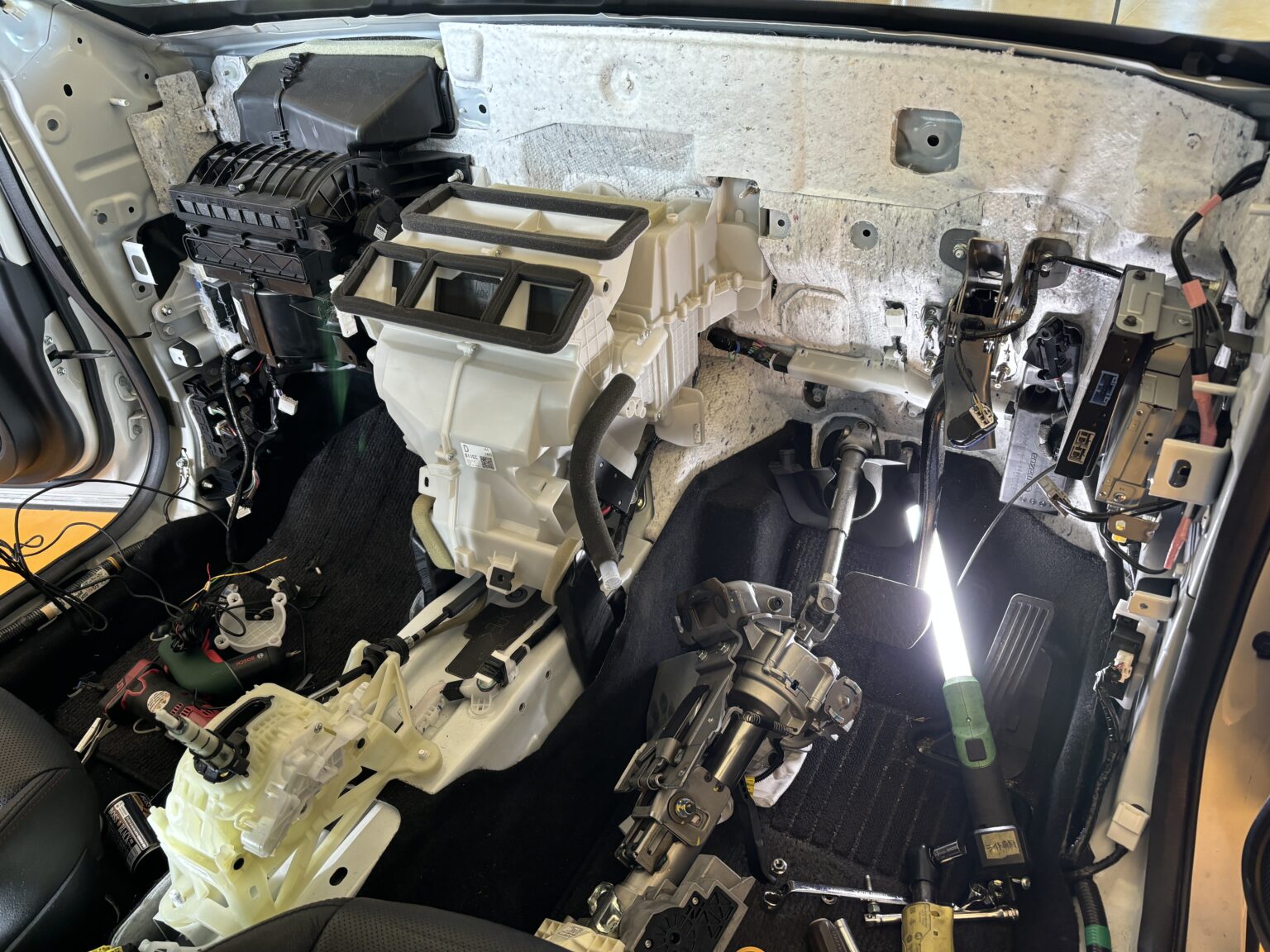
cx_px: 635
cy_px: 476
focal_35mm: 26
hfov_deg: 67.3
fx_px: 954
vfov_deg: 53.1
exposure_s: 1/60
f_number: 1.6
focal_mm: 5.96
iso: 160
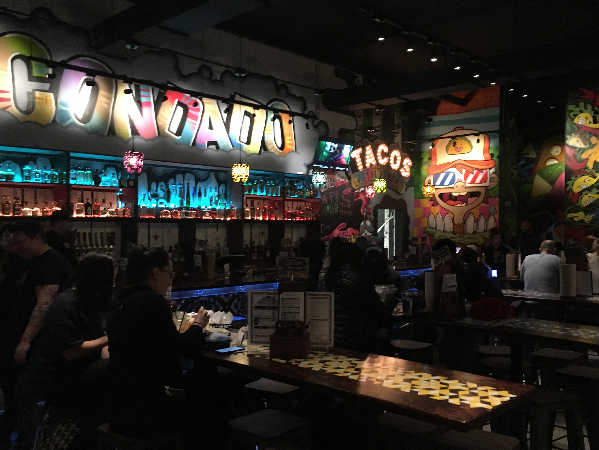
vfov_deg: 42.9
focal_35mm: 33
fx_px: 571
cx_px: 328
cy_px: 235
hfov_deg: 55.3
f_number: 2.2
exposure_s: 1/15
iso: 250
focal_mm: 4.15
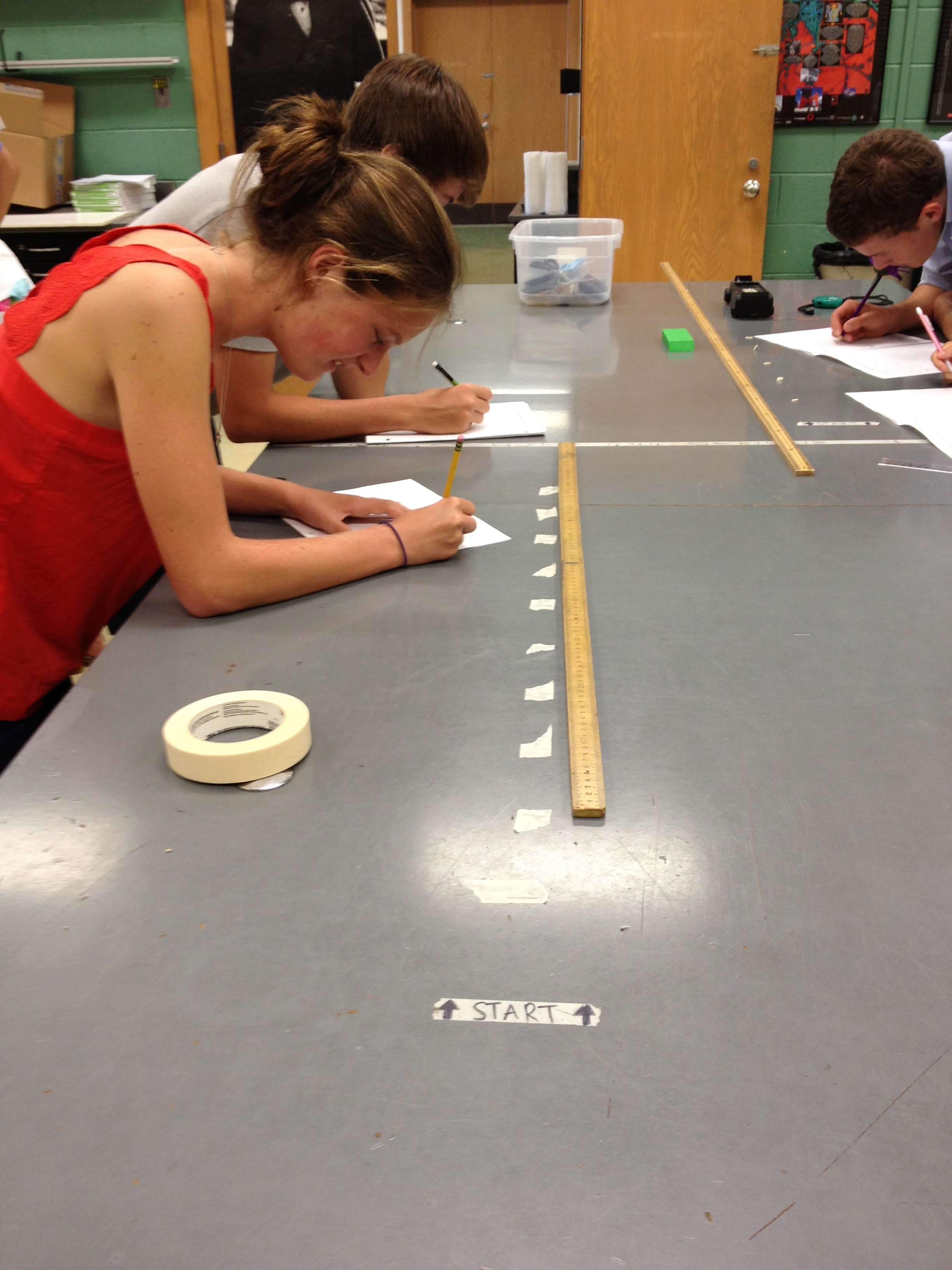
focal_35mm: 35
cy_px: 635
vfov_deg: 52.6
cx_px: 476
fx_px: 1283
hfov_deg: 40.7
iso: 80
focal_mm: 4.28
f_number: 2.4
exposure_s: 1/20
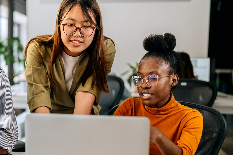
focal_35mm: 56
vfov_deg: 24.1
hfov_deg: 34.7
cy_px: 94
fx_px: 362
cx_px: 51
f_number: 1.4
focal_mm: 35
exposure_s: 1/500
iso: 250
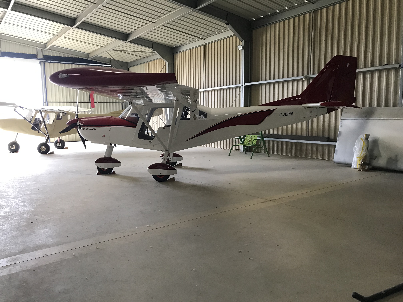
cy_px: 151
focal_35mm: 28
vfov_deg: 49.7
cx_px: 202
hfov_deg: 63.4
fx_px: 326
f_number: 1.8
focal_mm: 3.99
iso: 40
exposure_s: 1/25
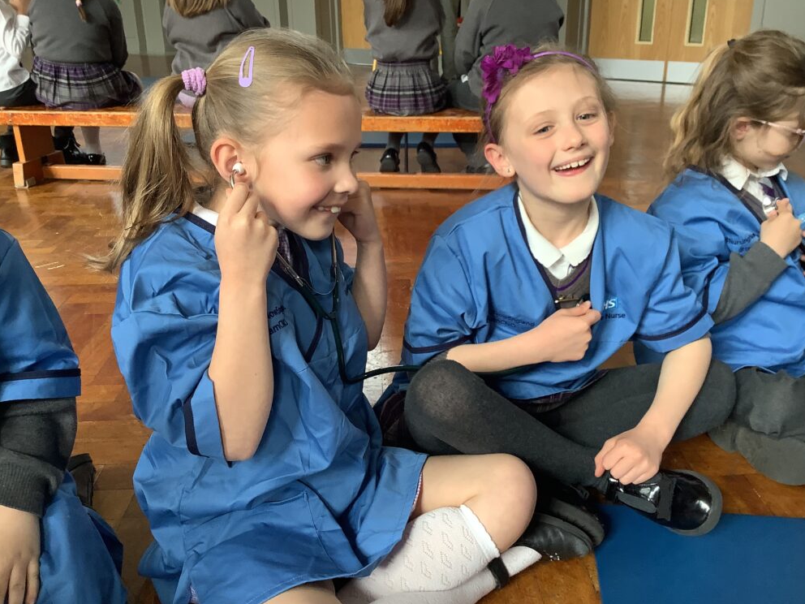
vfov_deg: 44.2
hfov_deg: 56.8
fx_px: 744
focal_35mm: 32
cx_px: 413
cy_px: 295
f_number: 2.4
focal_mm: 3.3
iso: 80
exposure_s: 1/60
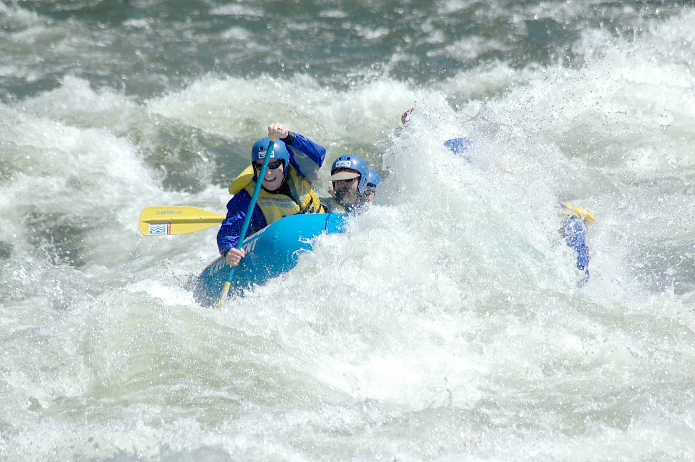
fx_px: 8680
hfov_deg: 4.6
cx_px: 348
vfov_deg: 3.1
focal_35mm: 450
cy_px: 231
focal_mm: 300
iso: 200
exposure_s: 1/800
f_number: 7.1
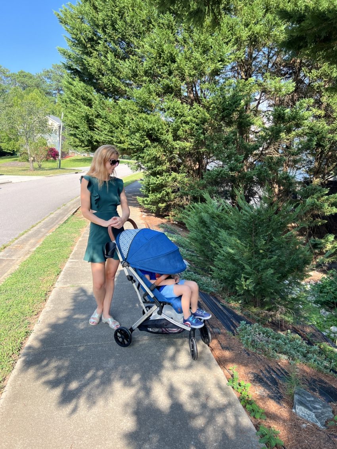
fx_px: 337
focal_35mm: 26
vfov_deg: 67.3
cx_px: 168
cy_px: 224
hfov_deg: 53.1
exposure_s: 1/949
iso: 50
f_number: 1.5
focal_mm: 5.7
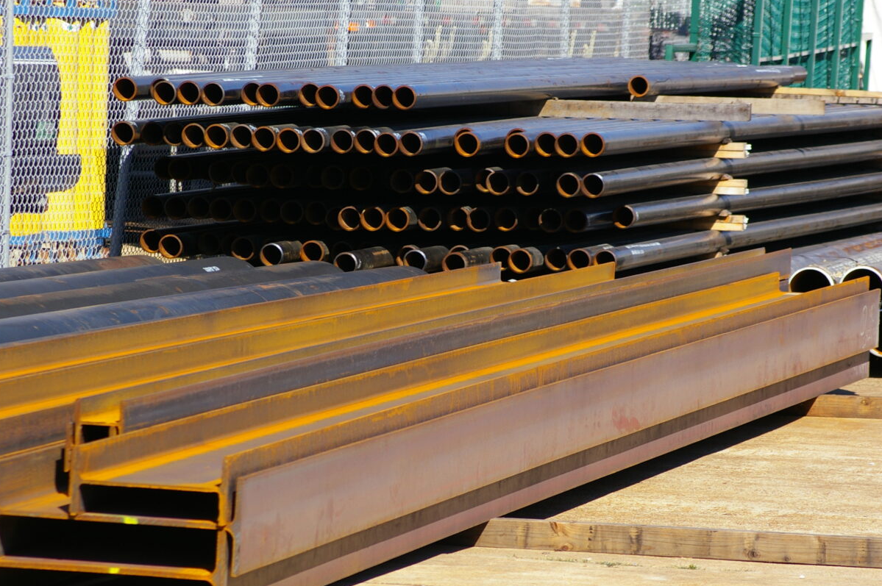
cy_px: 325
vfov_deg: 5.4
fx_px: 6257
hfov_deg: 8.1
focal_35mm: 256
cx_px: 483
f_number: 8
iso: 200
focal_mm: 133
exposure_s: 1/500
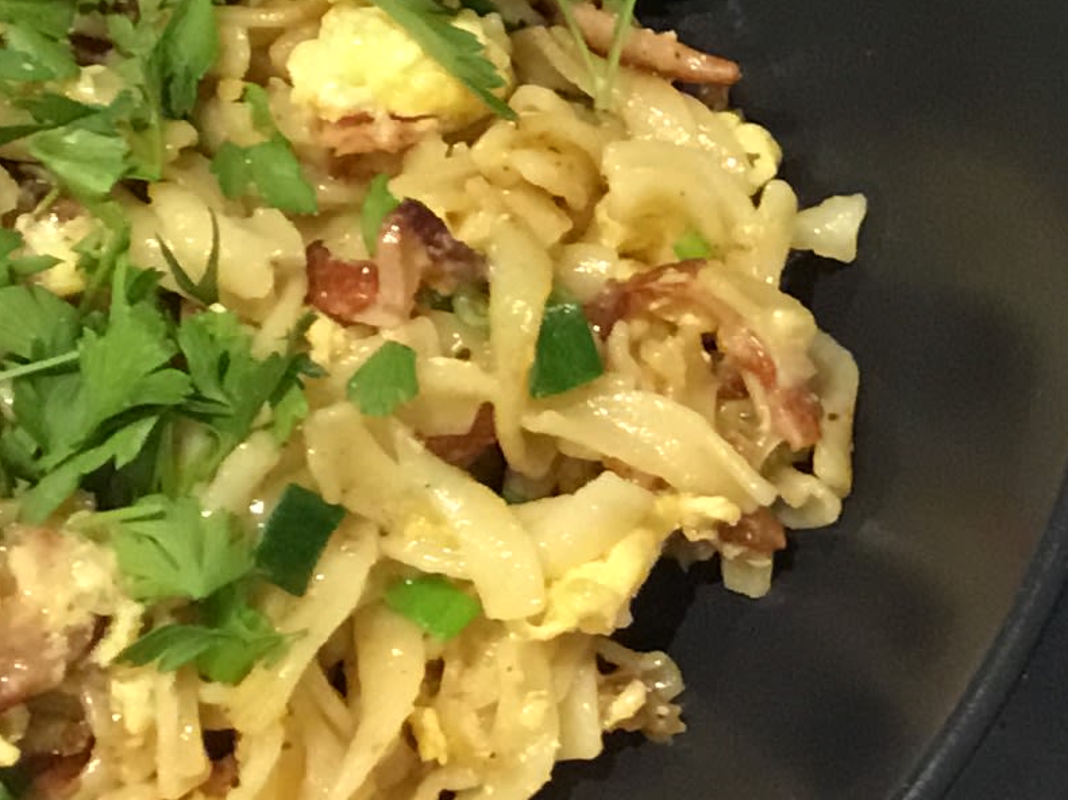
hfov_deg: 15.1
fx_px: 3949
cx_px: 1138
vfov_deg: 11.5
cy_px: 98
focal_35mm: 128
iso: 200
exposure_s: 1/33
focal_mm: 3.3
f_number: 2.4
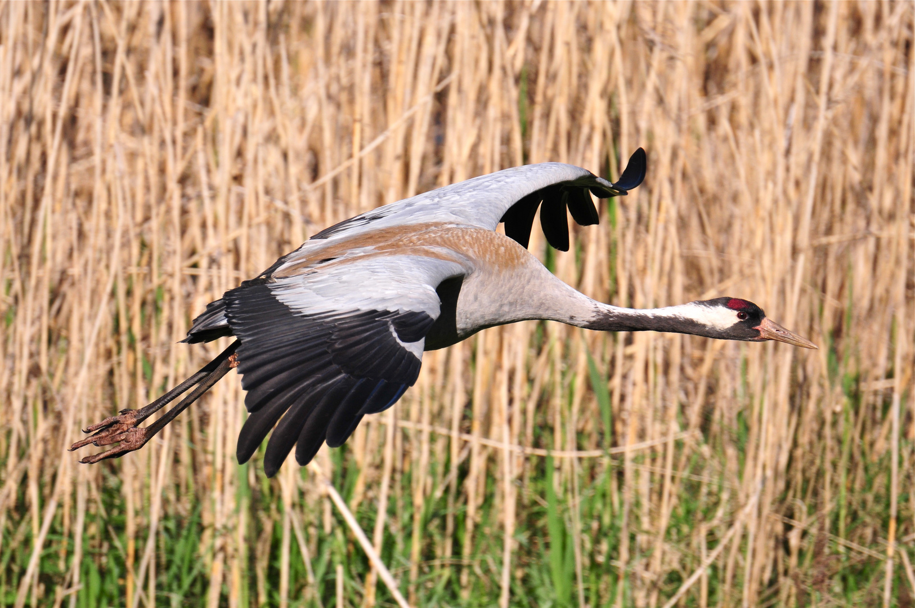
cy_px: 304
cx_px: 458
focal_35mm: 600
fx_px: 15232
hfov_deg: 3.4
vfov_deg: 2.3
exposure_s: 1/2000
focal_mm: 400
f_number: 5.6
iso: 400
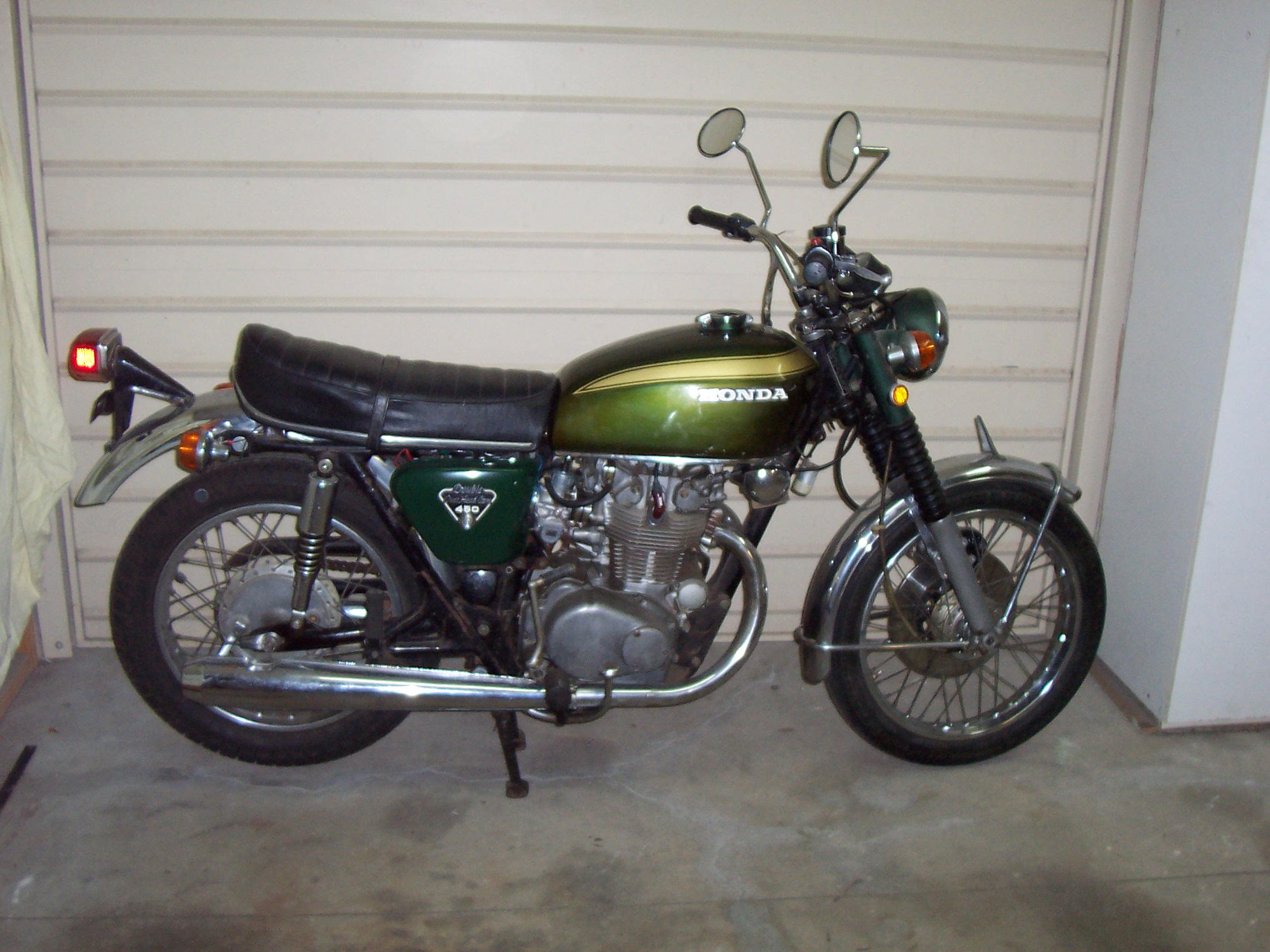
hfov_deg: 50.1
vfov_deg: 38.7
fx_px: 1357
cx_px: 635
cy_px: 476
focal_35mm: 37
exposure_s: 1/60
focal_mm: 5.6
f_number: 2.8
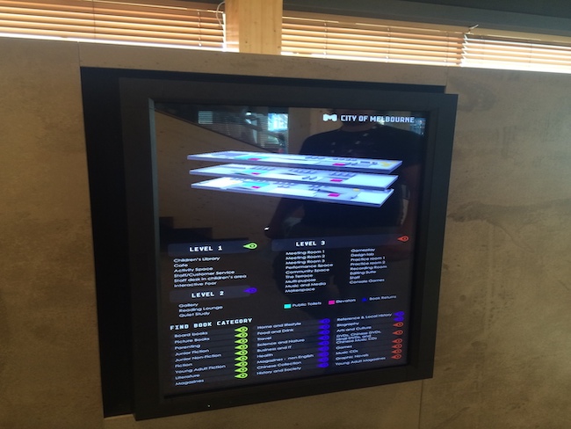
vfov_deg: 46.8
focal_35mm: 30
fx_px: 495
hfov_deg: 59.9
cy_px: 214
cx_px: 286
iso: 80
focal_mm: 4.12
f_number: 2.2
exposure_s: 1/30
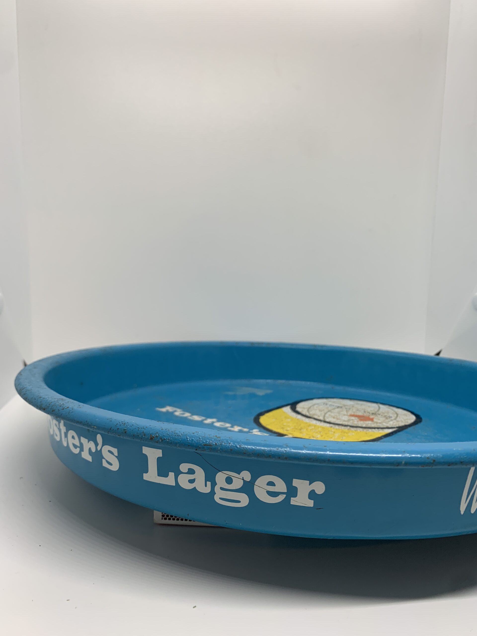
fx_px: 478
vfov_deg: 67.3
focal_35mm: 26
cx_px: 238
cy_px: 318
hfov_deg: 53.1
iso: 40
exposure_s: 1/100
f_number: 1.8
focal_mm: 4.25
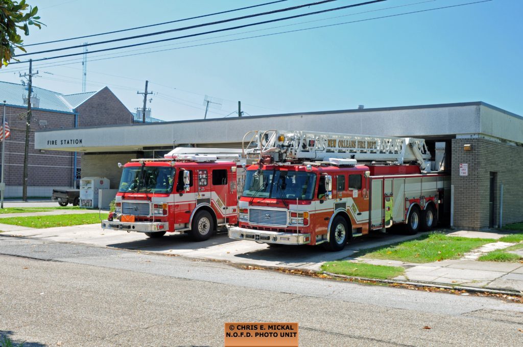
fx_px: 631
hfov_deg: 45.0
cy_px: 174
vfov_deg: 30.8
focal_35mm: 44
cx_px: 262
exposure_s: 1/200
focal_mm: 29
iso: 500
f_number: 6.3
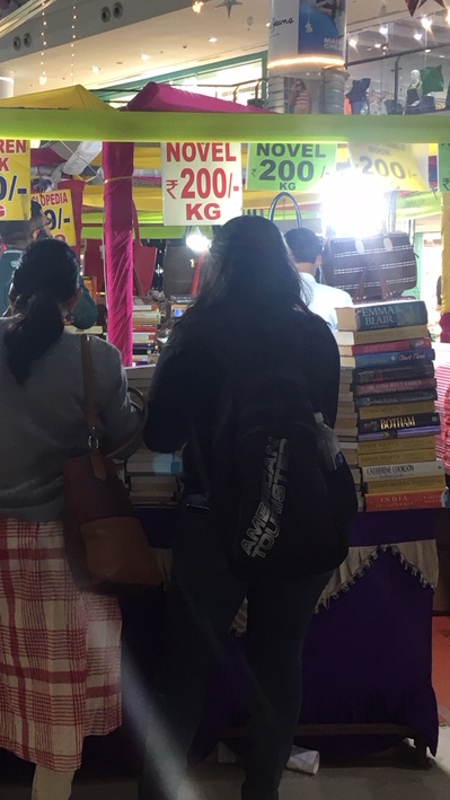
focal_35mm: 57
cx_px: 29
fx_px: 1209
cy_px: 334
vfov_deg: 36.5
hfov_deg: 20.6
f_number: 2.2
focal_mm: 4.15
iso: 100
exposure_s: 1/33
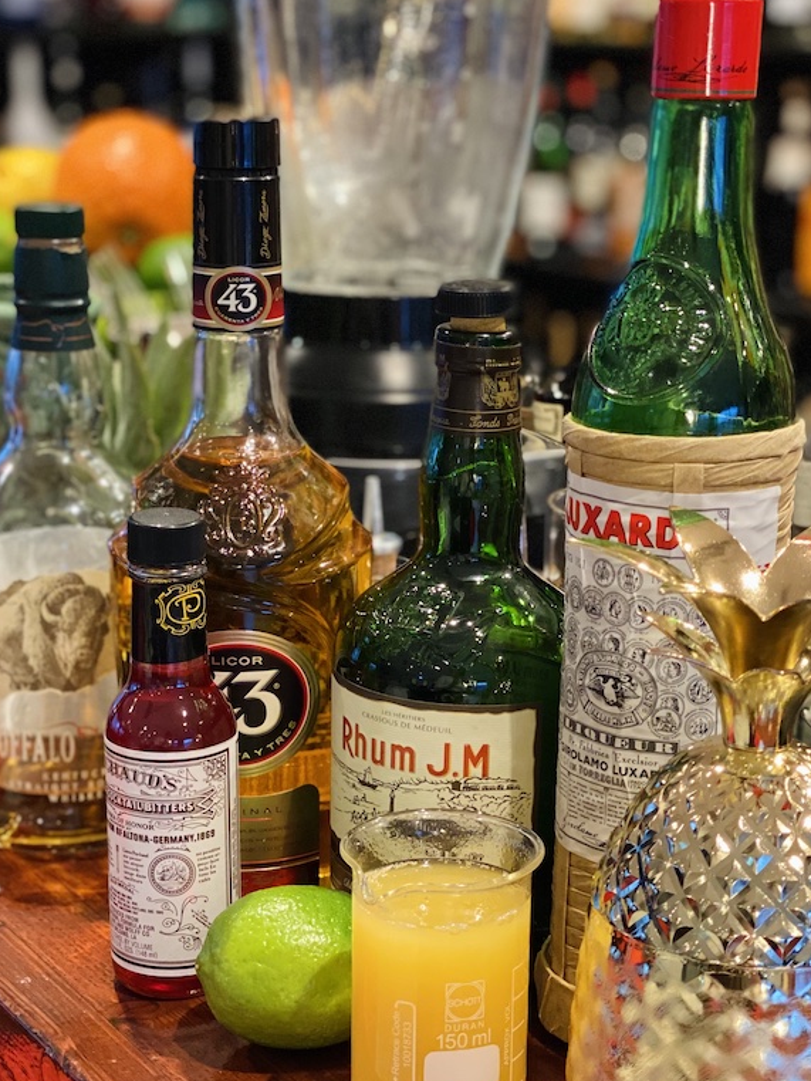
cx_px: 432
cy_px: 602
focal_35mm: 70
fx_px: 2186
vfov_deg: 27.8
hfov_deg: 21.0
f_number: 2
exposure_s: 1/33
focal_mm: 6
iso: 400
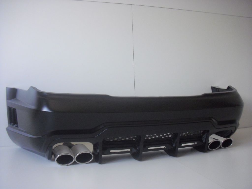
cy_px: 94
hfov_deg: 49.0
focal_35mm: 38
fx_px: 277
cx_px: 126
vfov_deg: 37.7
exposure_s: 1/100
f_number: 2.8
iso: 400
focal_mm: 6.2
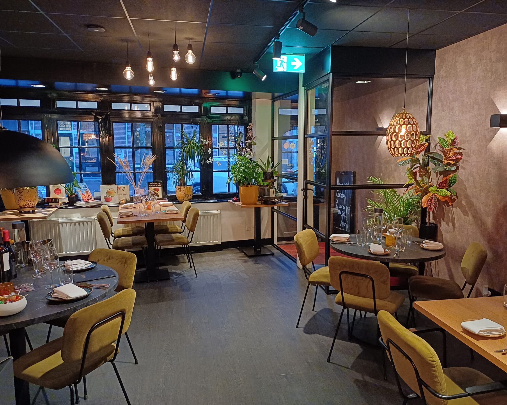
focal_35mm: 27
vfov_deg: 53.2
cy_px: 210
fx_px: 405
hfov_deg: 64.0
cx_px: 269
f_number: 1.8
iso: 640
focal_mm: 4.65
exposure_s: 1/20
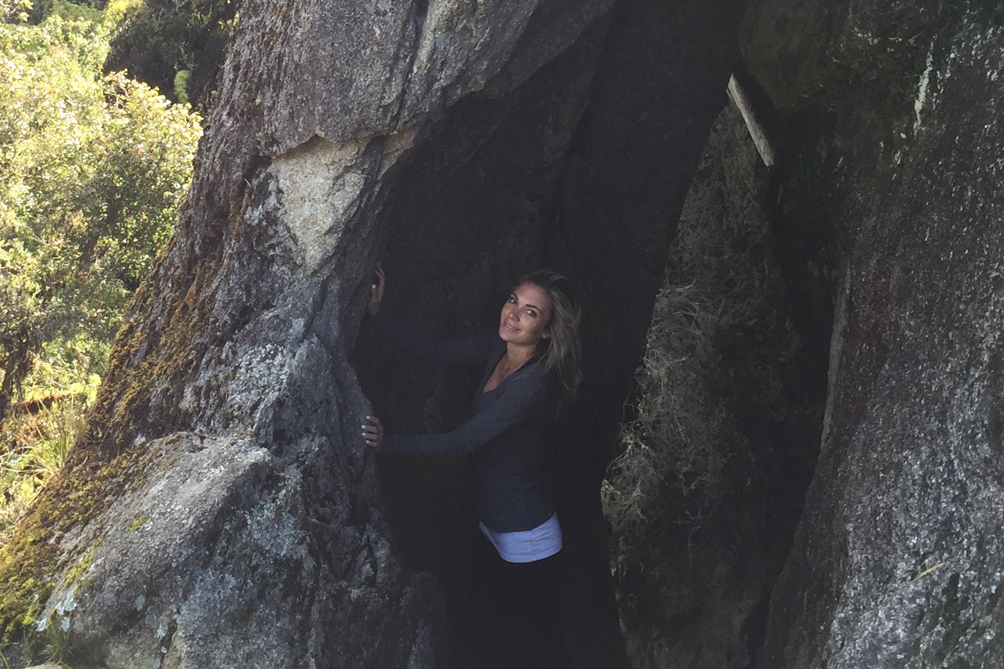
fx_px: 1645
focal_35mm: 59
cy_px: 78
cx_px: 225
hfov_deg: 33.1
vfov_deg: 22.5
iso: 32
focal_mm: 4.15
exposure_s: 1/233
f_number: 2.2
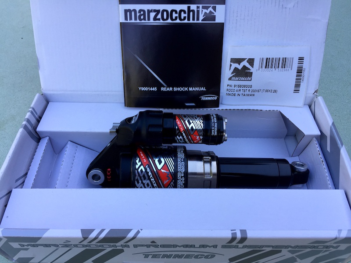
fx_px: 294
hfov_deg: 61.7
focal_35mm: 29
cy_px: 132
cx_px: 176
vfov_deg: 48.2
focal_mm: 4.15
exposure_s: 1/120
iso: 32
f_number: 2.2
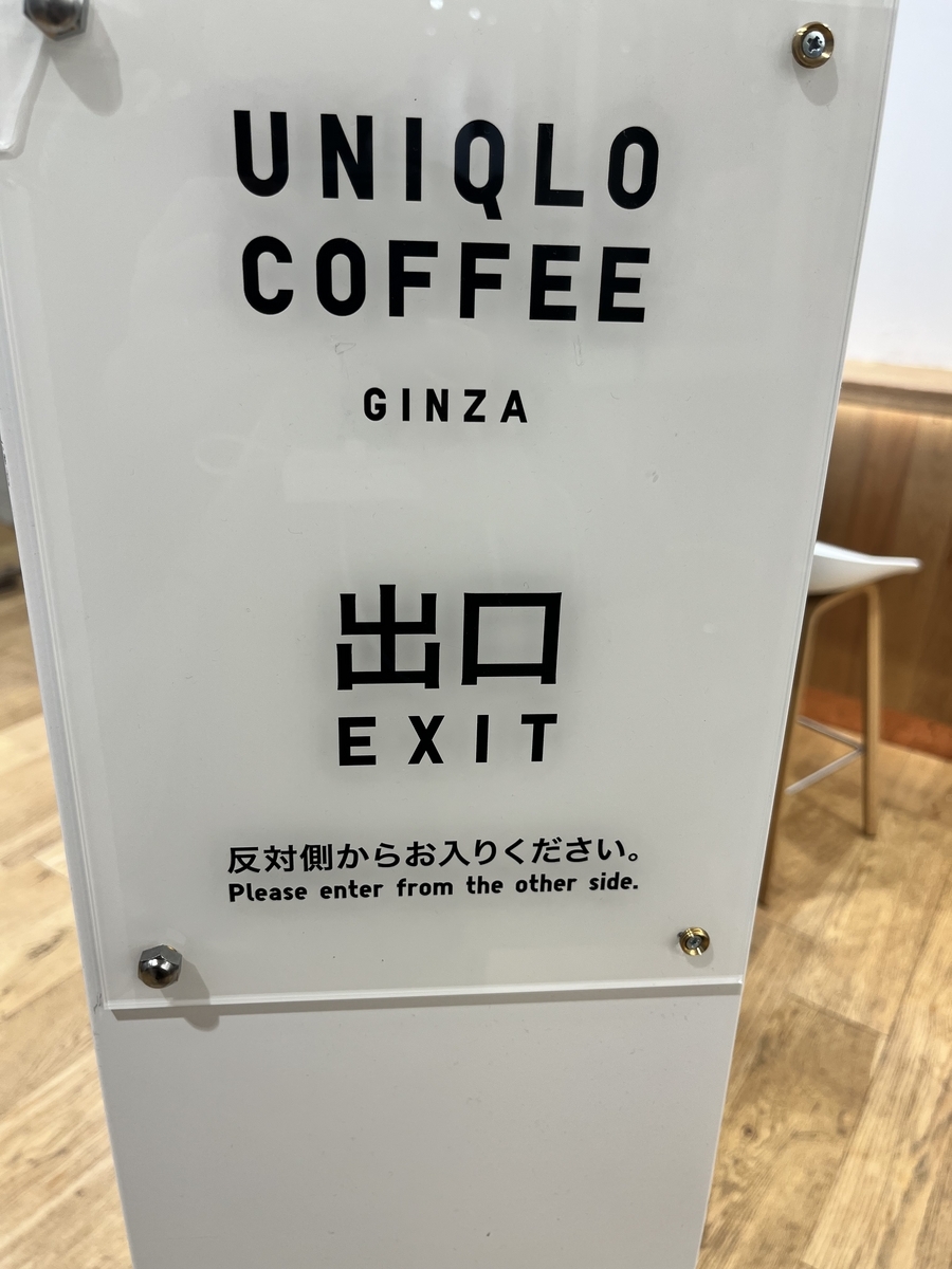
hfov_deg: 53.1
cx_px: 476
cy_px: 634
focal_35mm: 26
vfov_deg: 67.3
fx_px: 953
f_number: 1.6
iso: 32
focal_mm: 5.1
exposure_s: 1/115
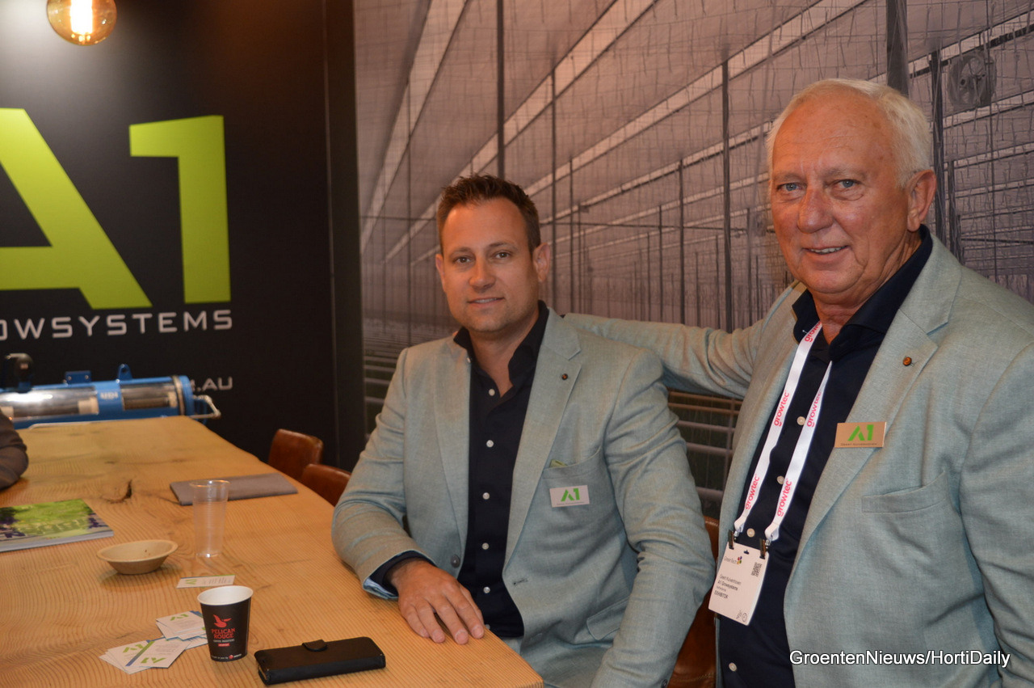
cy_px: 344
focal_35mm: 38
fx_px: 1076
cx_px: 517
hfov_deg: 51.3
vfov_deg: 35.4
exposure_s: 1/60
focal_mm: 25
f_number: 4.5
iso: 450
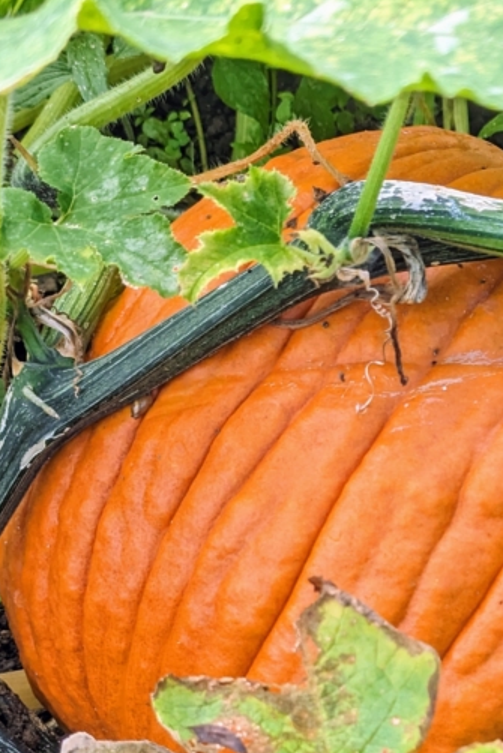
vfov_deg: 19.9
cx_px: 463
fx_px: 2136
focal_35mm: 102
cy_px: 544
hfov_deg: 13.3
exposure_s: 1/388
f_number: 1.85
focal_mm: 6.81
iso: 46
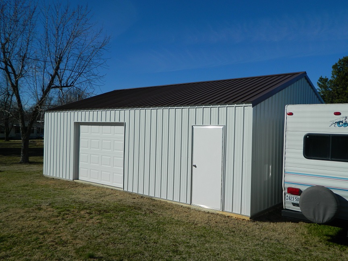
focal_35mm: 31
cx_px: 174
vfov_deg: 45.4
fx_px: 312
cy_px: 130
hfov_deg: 58.4
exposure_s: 1/400
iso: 80
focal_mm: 5.6
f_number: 9.1
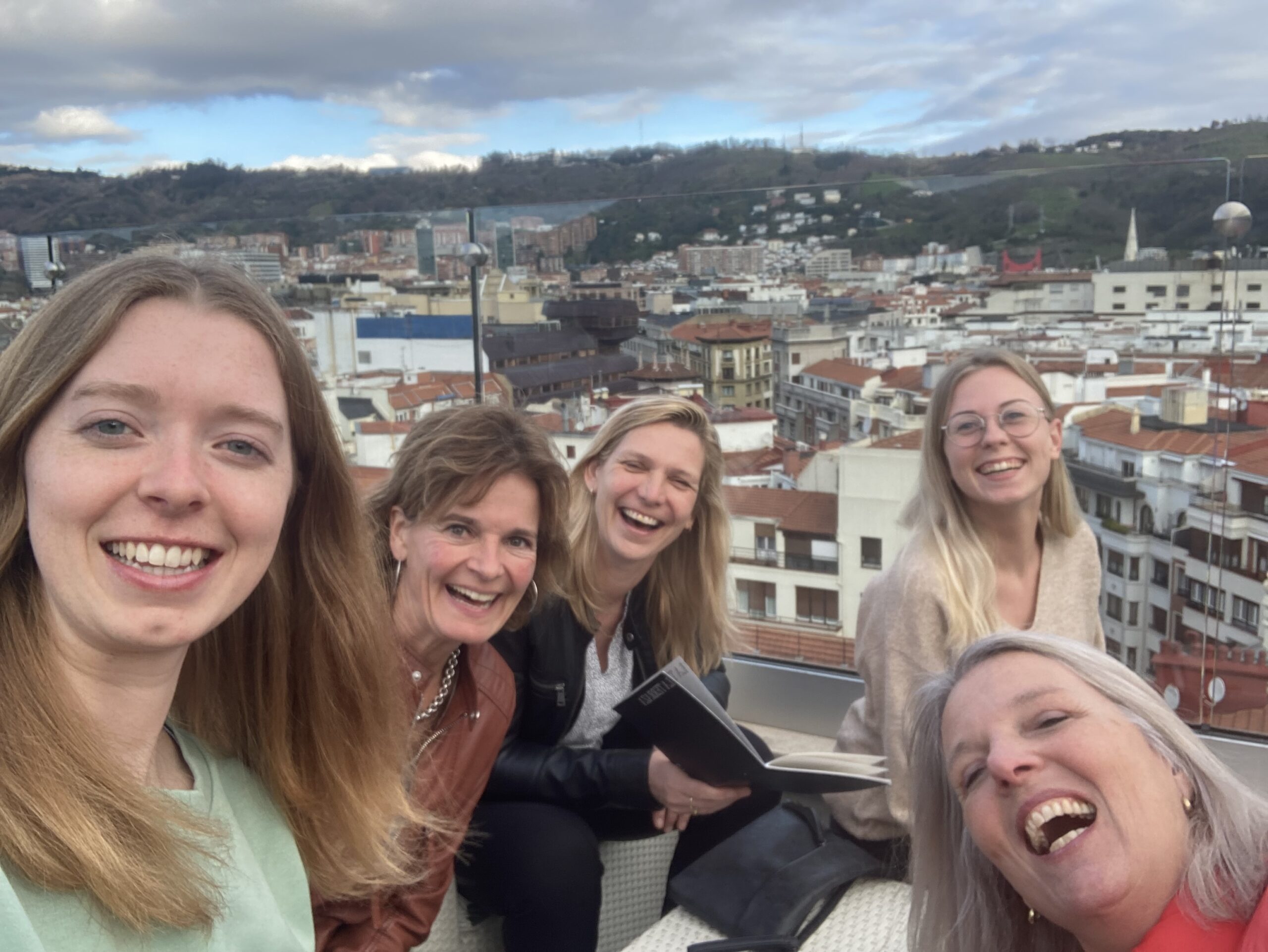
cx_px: 634
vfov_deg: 44.2
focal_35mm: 32
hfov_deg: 56.8
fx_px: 1173
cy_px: 476
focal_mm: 2.87
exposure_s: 1/188
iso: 20
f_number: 2.2
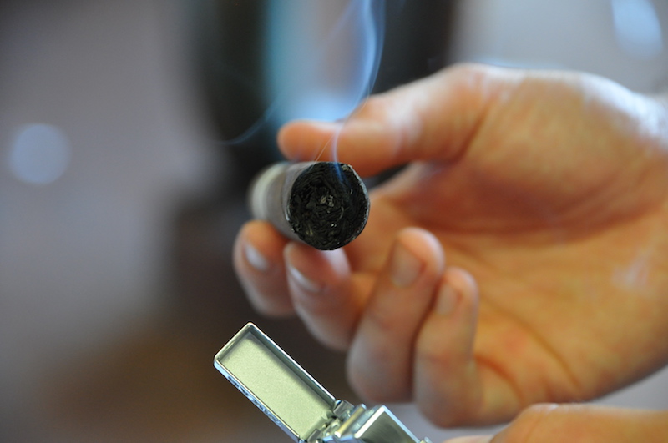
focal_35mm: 174
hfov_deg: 11.8
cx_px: 334
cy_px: 222
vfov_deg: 7.9
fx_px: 3224
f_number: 5.6
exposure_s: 1/30
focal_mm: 116
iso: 900
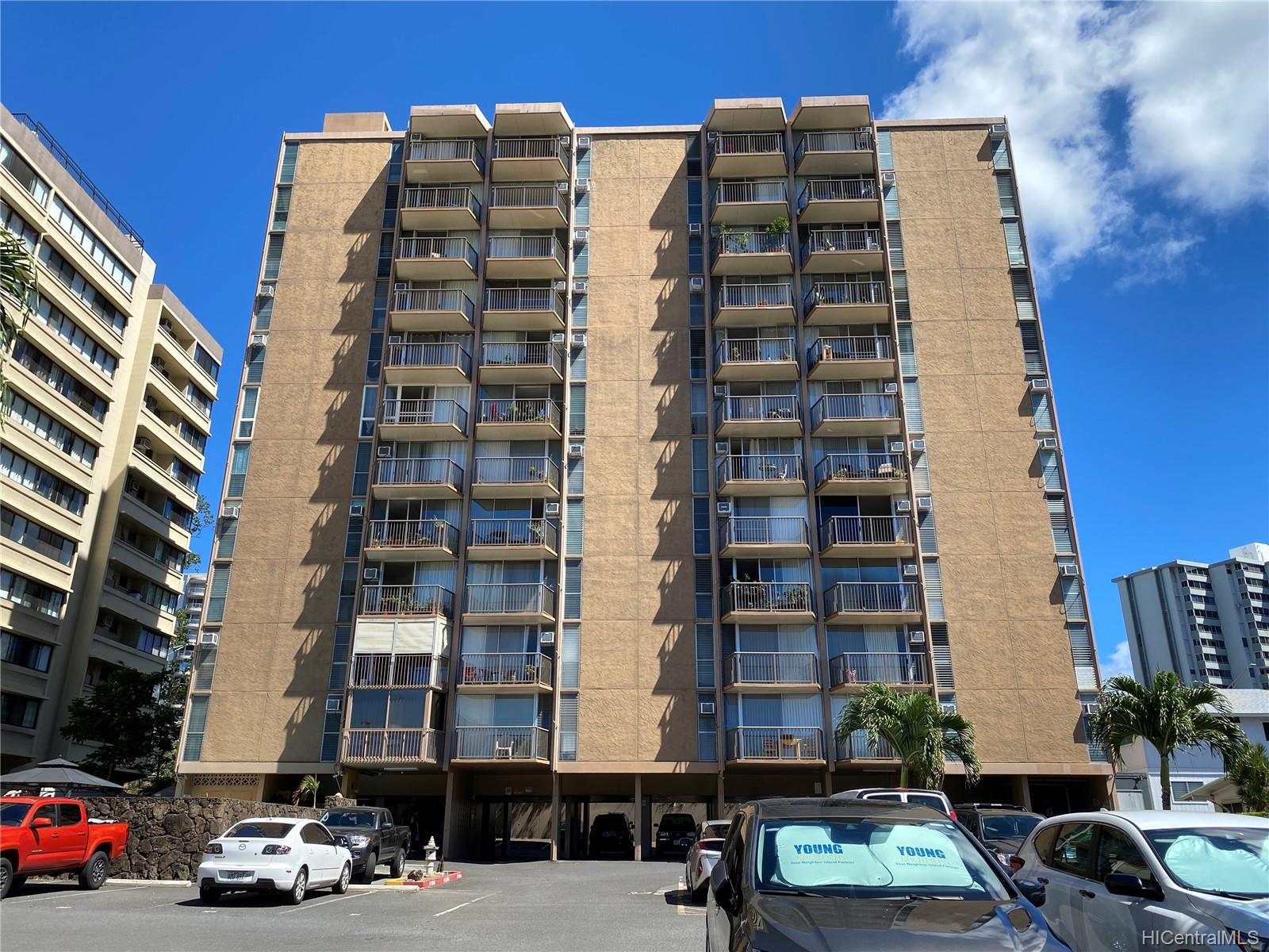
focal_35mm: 26
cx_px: 634
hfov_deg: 67.3
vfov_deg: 53.1
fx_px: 953
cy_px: 476
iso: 32
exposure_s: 1/1866
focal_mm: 4.25
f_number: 1.8
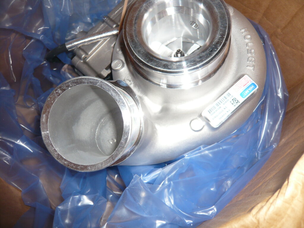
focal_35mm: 28
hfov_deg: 63.4
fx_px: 246
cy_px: 114
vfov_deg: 49.7
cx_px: 152
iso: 100
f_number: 2.8
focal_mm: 4.6
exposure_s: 1/30
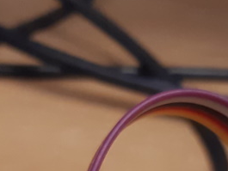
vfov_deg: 9.7
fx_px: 982
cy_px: 264
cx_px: 178
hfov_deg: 13.2
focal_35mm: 149
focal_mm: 3.92
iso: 125
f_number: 1.7
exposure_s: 1/50
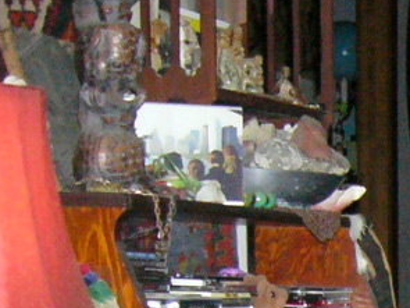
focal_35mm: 152
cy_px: 538
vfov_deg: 9.3
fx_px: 1800
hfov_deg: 11.9
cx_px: 745
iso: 400
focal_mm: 5.8
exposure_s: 1/60
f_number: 2.8
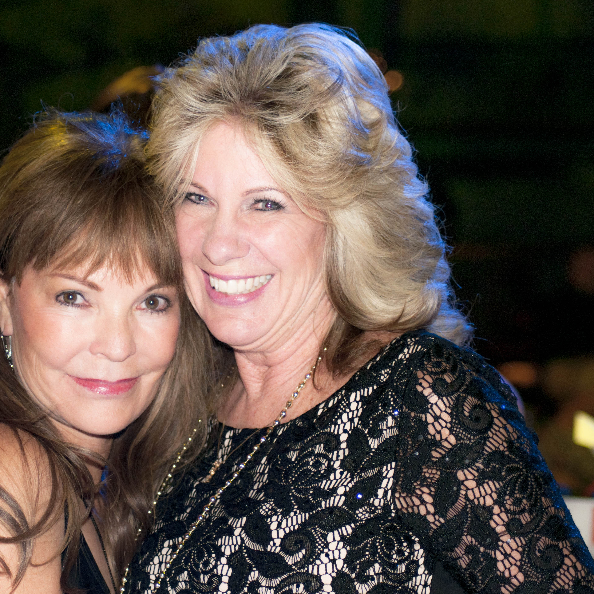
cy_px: 294
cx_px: 181
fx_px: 2932
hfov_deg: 11.6
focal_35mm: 151
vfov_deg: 11.6
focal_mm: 78
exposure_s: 1/80
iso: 200
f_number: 4.5
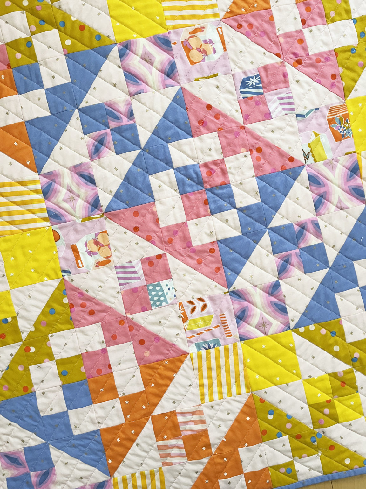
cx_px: 183
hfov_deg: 53.1
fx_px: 367
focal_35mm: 26
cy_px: 244
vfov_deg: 67.3
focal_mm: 5.1
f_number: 1.6
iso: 400
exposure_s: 1/60
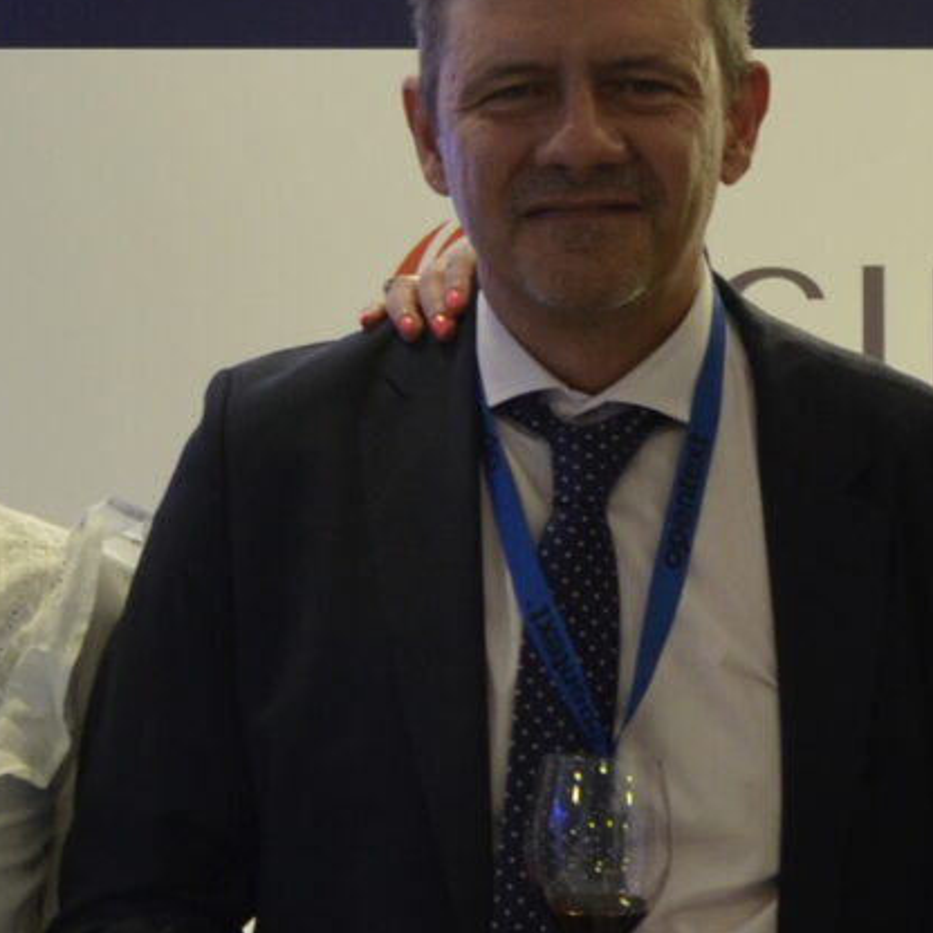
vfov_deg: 12.2
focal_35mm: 141
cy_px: -52
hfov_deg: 12.4
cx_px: 583
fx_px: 4300
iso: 400
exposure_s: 1/30
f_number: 5
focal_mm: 18
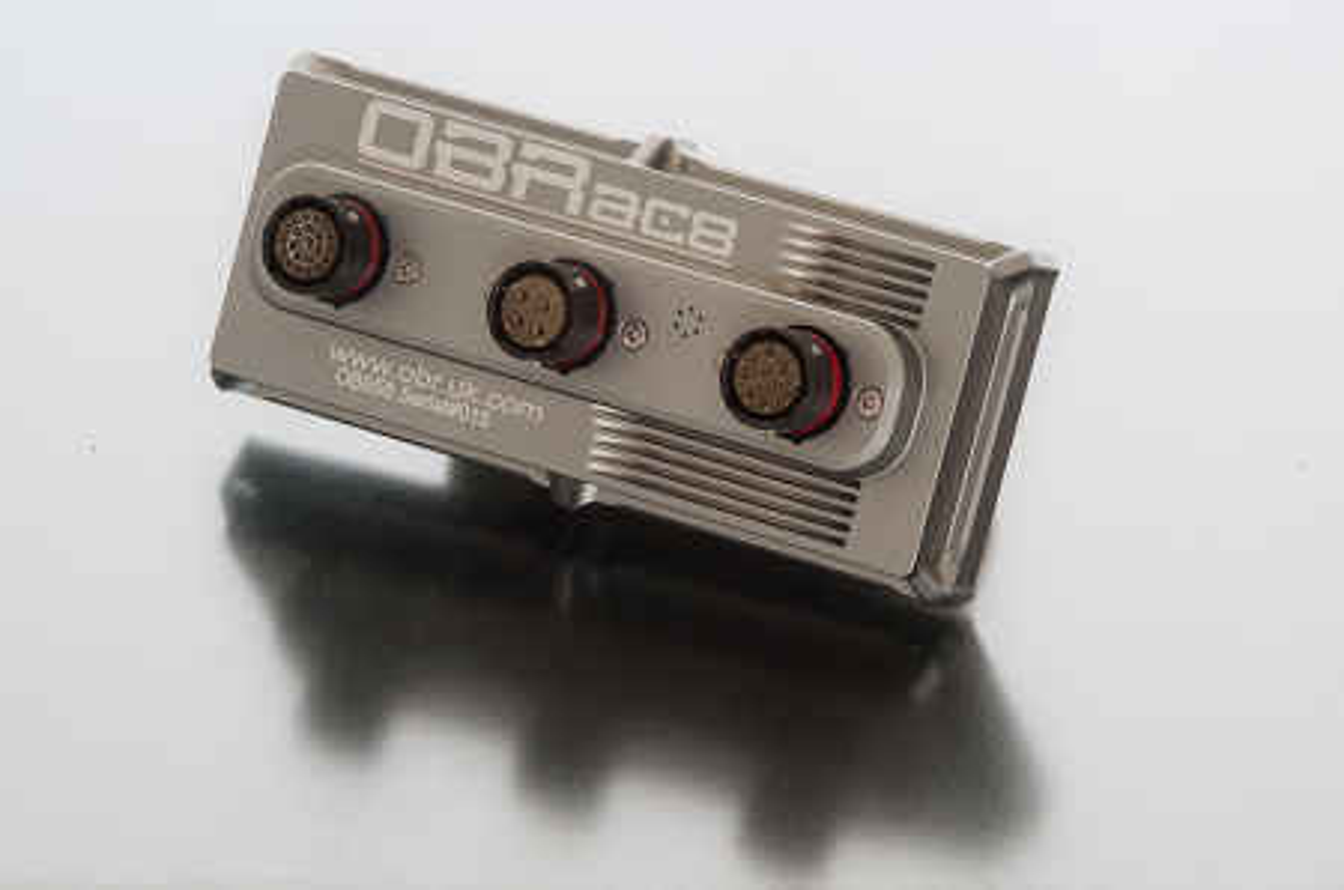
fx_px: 5868
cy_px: 445
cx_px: 672
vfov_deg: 8.7
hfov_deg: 13.1
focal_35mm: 158
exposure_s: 2
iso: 200
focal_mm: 105
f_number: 22
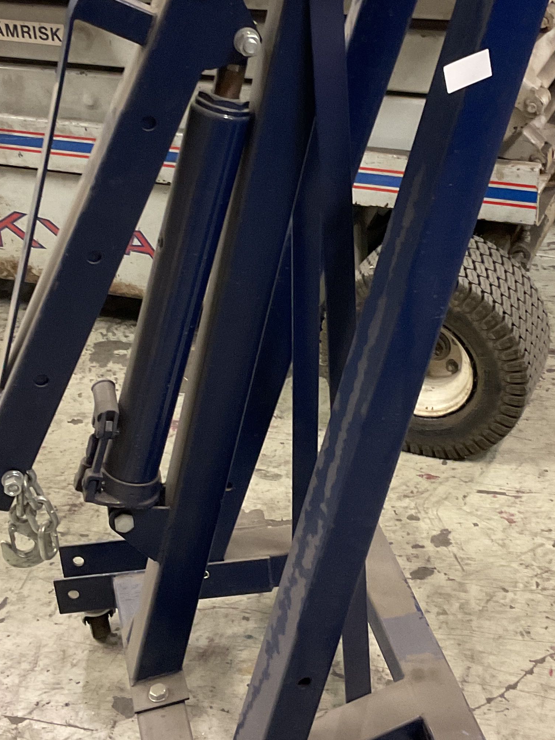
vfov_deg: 33.1
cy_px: 288
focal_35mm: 58
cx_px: 322
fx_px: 1239
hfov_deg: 25.2
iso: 250
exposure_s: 1/50
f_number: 1.8
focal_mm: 3
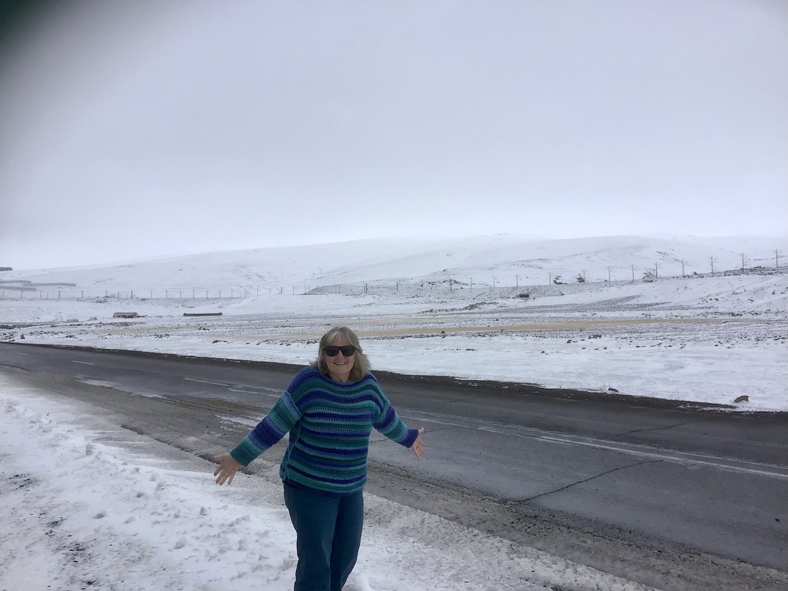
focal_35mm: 31
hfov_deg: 58.4
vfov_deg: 45.4
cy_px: 296
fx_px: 706
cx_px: 394
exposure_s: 1/3704
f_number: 2.4
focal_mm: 3.3
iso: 25
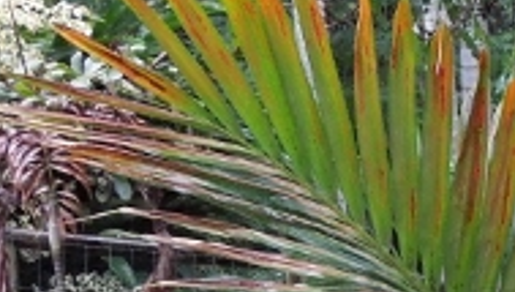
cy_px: 357
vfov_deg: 10.4
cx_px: 643
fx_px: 1573
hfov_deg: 17.6
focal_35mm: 115
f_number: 3.3
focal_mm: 4.5
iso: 450
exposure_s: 1/125
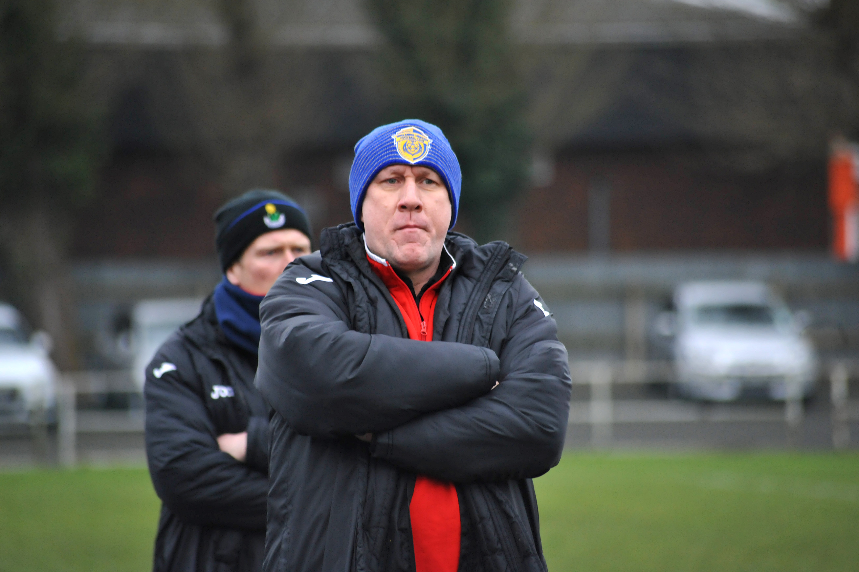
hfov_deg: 6.9
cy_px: 286
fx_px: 7154
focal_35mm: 300
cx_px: 430
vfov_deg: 4.6
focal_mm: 300
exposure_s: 1/400
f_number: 5.6
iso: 2000
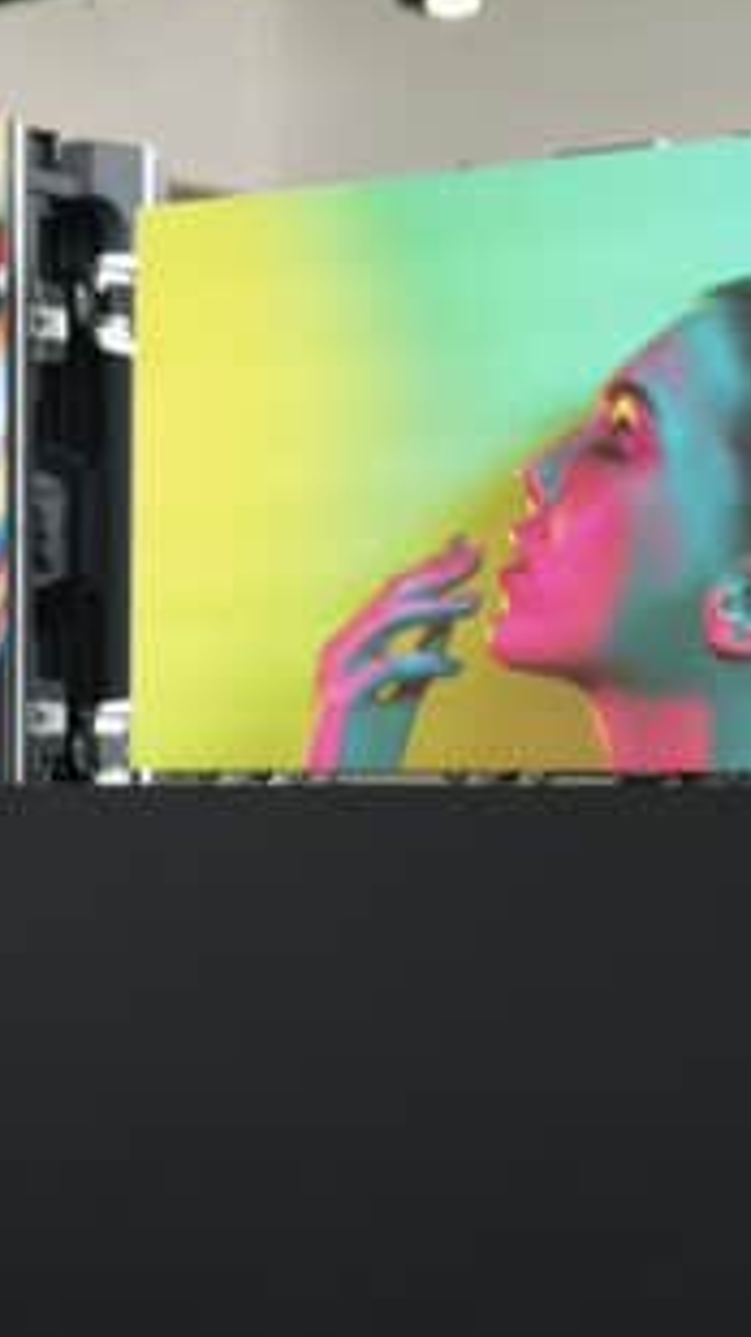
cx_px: -173
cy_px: 509
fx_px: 3617
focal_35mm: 102
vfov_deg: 20.9
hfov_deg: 11.6
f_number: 3.2
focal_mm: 35
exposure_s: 1/100
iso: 125
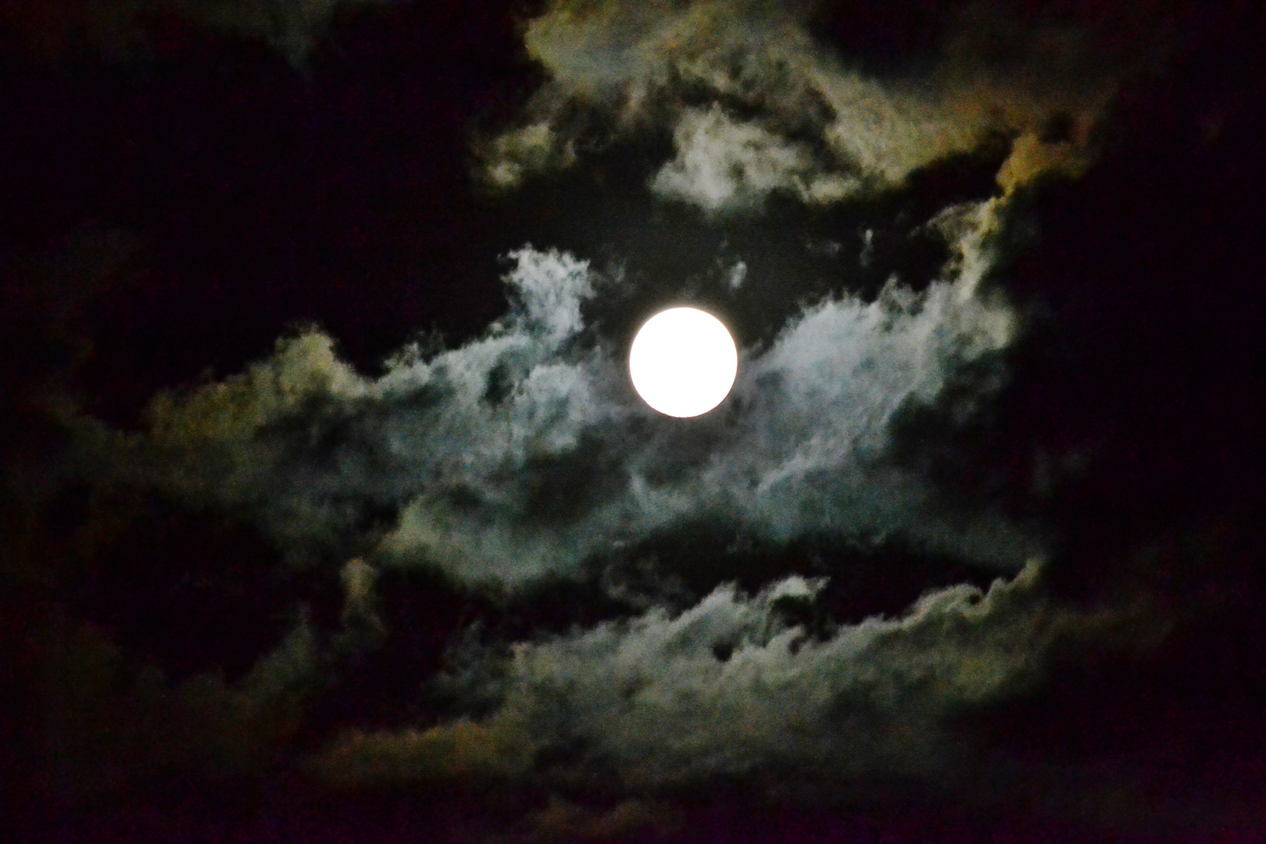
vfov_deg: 4.6
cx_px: 633
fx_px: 10549
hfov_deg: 6.9
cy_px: 422
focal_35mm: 300
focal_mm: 200
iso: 3200
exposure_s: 1/80
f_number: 5.6
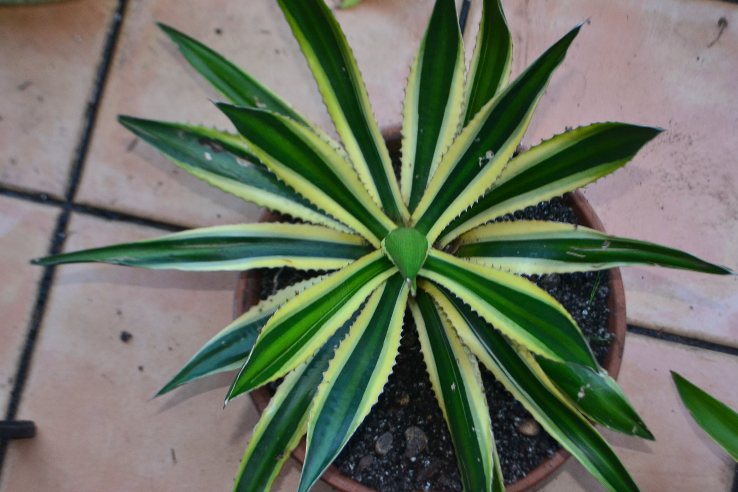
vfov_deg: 25.8
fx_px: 1076
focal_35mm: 52
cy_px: 246
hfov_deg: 37.9
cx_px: 369
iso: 1400
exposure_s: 1/60
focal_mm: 35
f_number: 5
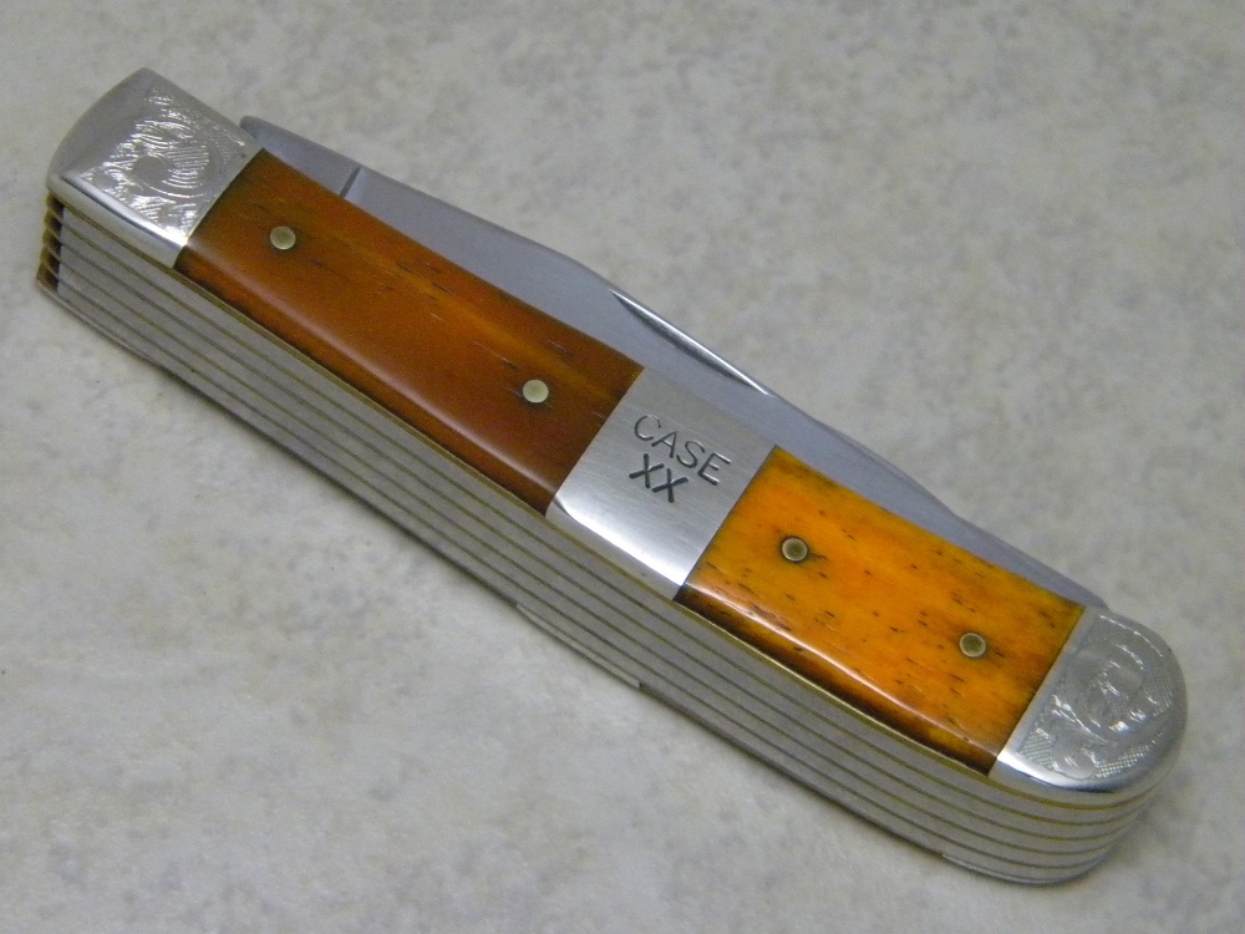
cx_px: 622
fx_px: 3776
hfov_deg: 18.7
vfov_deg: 14.1
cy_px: 467
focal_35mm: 105
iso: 800
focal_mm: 19
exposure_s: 1/50
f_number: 4.7
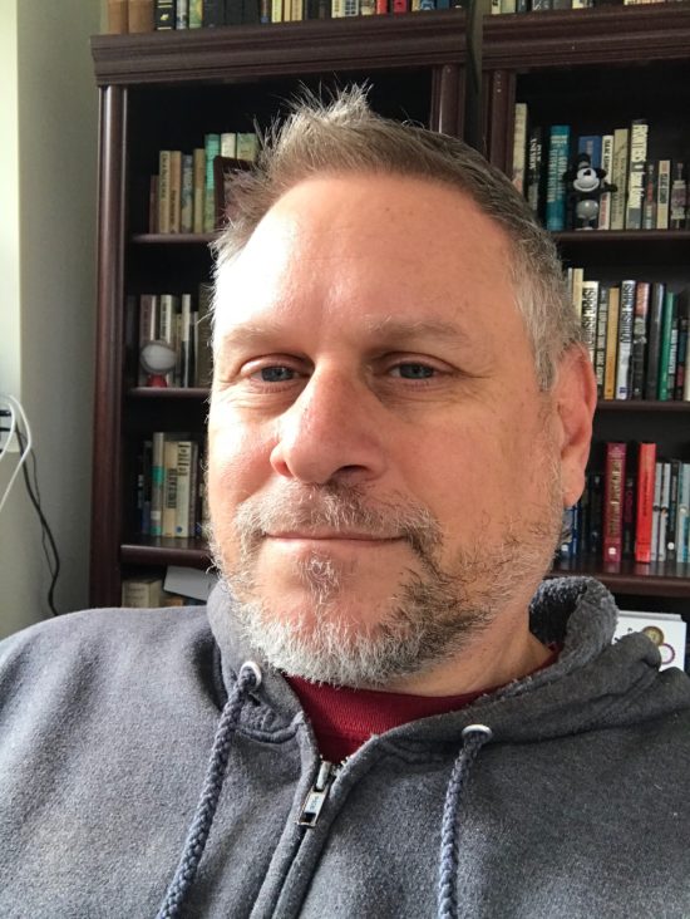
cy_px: 460
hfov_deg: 44.2
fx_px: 849
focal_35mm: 32
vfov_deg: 56.8
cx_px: 345
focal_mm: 2.87
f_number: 2.2
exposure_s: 1/30
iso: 32
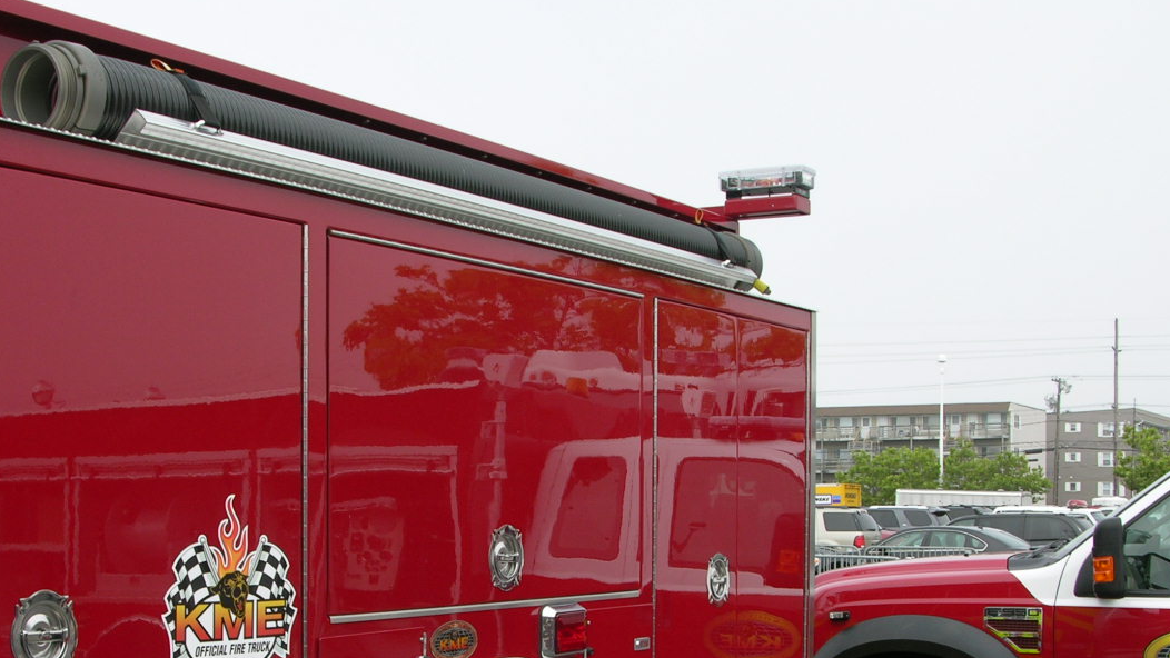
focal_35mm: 58
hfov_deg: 35.8
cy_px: 571
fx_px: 1800
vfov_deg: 20.4
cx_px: 437
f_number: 6.3
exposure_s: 1/170
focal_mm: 8.9
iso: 50
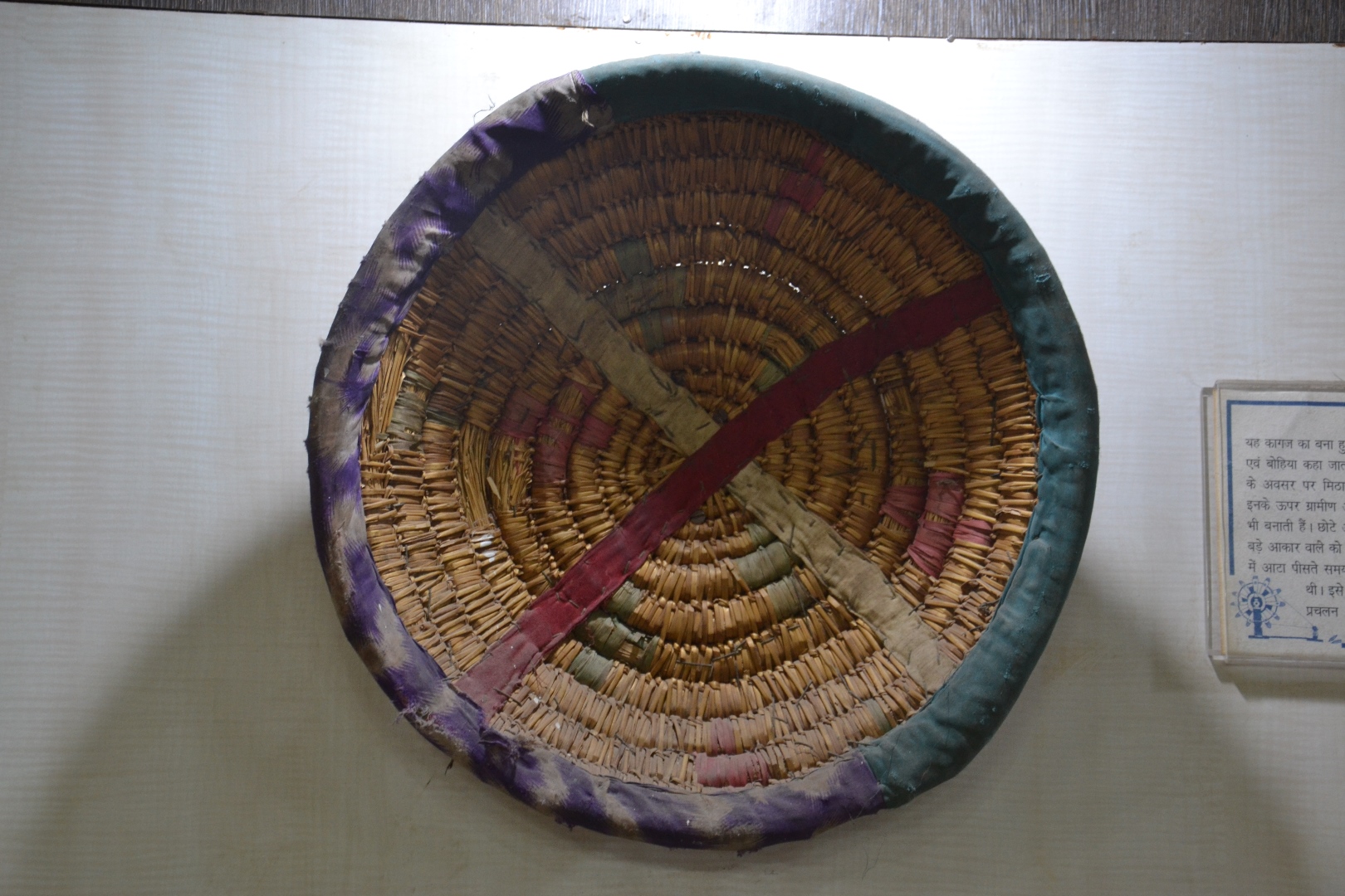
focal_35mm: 78
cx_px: 672
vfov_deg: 17.5
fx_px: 2914
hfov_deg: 26.0
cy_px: 448
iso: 800
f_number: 5
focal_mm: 52
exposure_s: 1/15
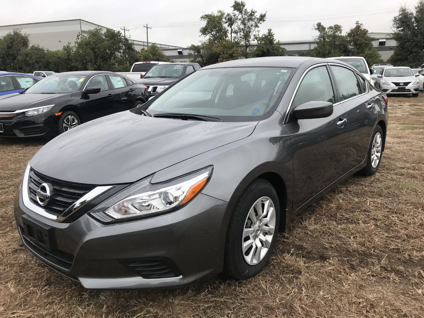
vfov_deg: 49.7
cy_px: 159
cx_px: 212
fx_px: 343
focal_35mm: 28
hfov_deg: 63.4
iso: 20
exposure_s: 1/647
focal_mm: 3.99
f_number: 1.8
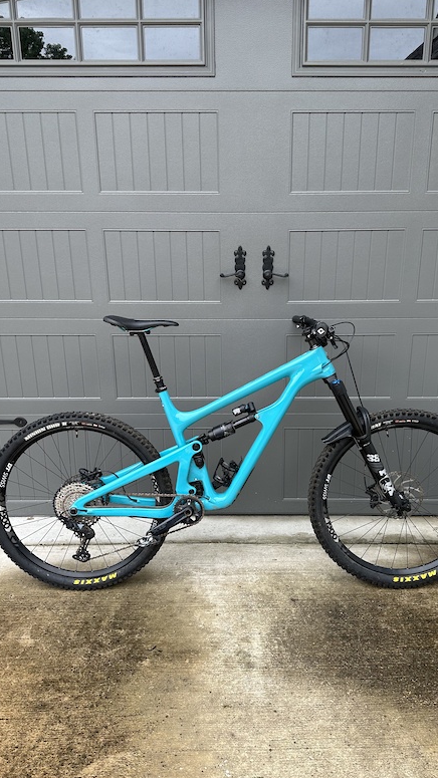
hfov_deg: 42.8
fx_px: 557
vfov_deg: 69.9
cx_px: 248
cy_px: 392
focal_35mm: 27
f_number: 1.78
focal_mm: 6.86
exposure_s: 1/121
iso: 64
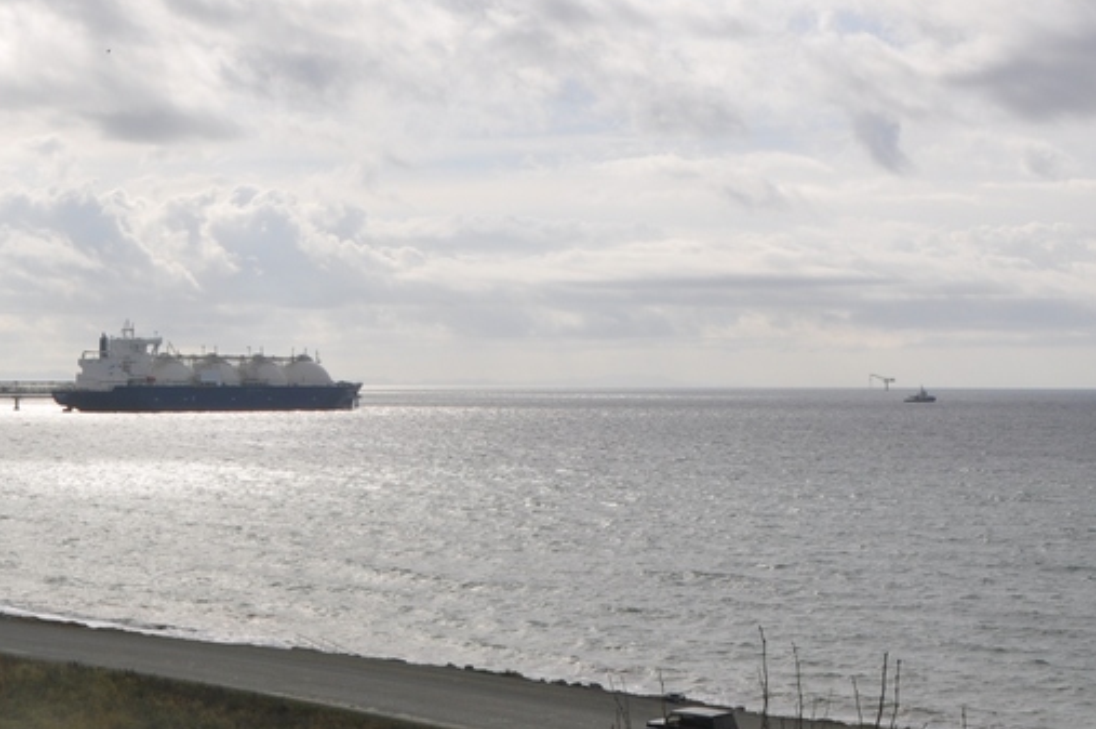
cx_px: 35
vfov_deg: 19.1
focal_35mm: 71
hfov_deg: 27.1
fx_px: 2159
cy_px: 280
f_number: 11
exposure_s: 1/500
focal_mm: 20
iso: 200
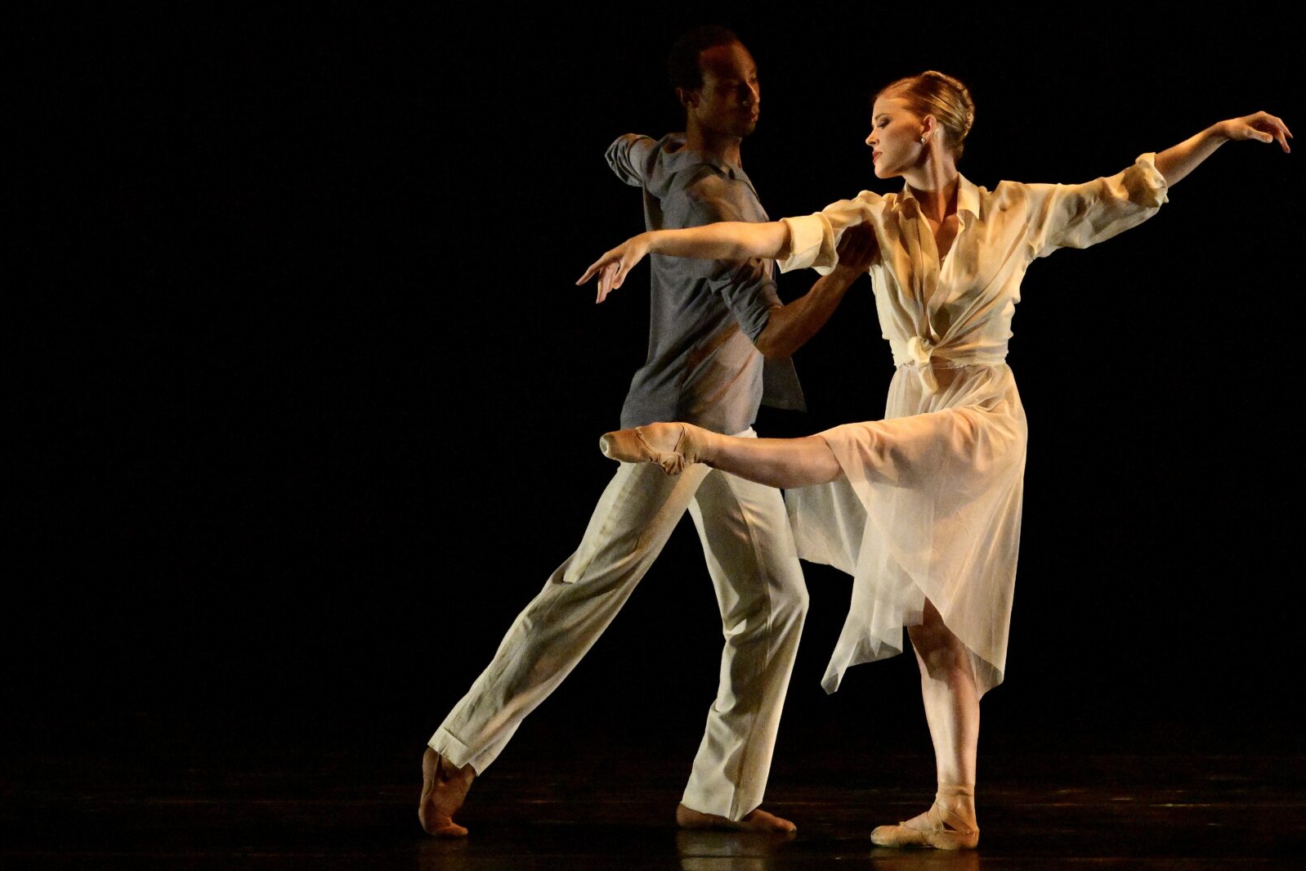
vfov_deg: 4.9
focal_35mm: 282
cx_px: 724
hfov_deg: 7.3
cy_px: 425
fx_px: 10229
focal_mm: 220
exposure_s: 1/400
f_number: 5.6
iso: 12800
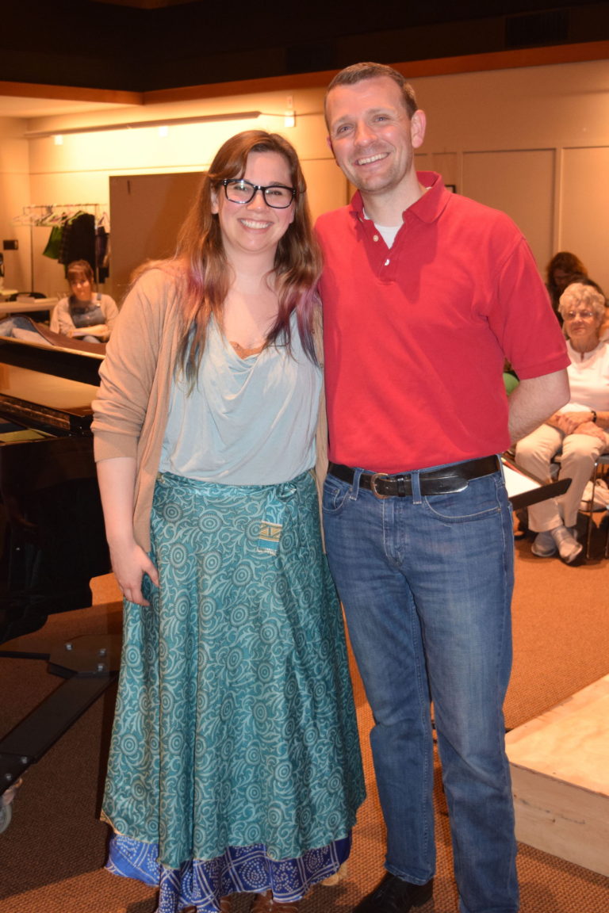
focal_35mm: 44
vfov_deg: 45.0
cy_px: 456
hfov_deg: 30.8
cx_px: 304
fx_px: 1104
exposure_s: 1/60
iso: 1400
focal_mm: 29
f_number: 4.2
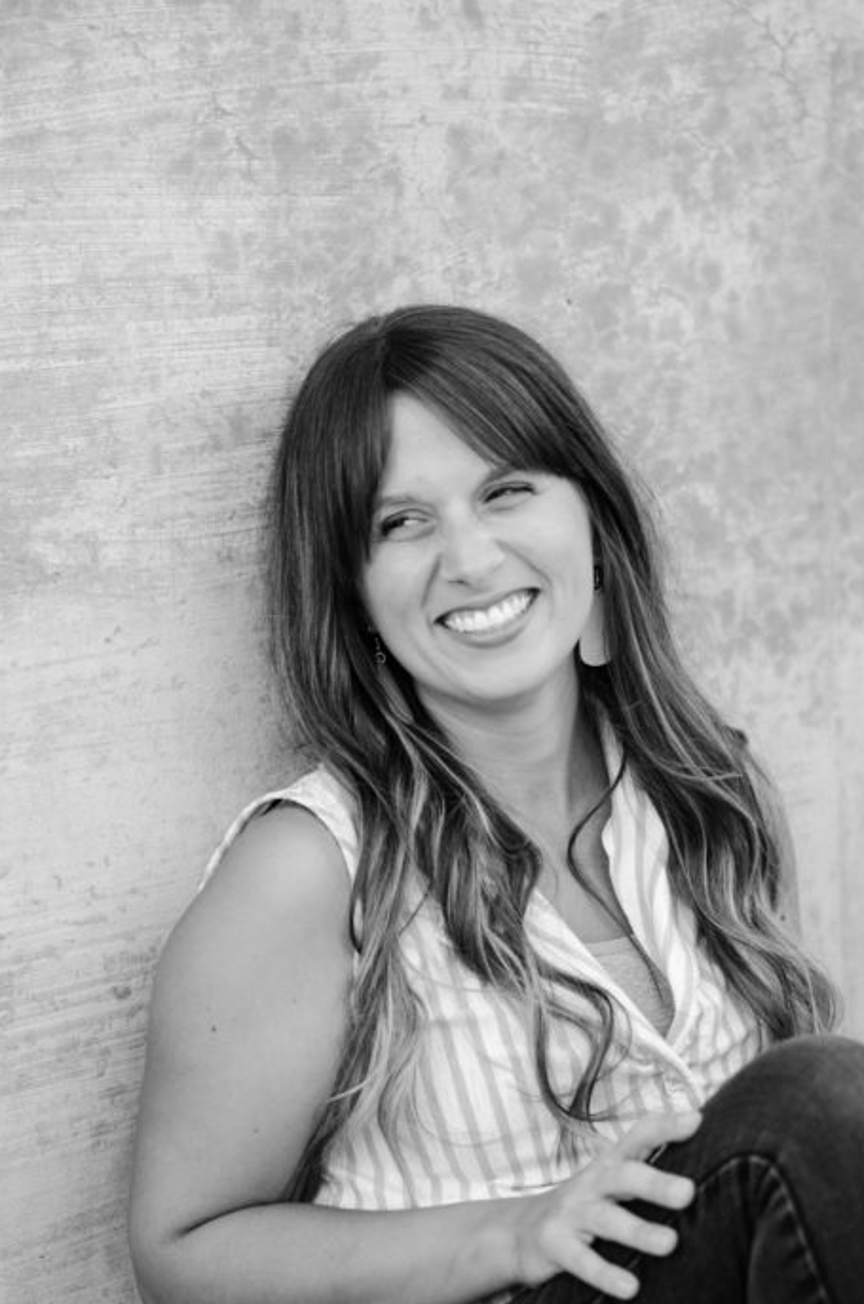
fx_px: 4865
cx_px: 433
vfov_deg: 15.3
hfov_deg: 10.1
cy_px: 671
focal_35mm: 135
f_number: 2
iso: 250
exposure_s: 1/640
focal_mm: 85
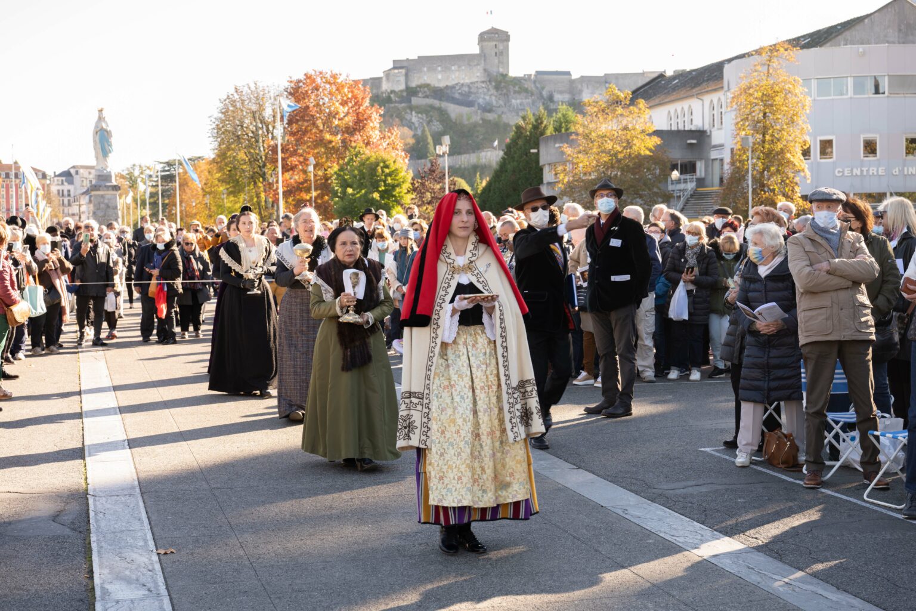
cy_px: 306
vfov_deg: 25.1
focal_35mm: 54
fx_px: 1374
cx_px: 458
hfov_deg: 36.9
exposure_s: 1/100
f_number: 5.6
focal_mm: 54
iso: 160
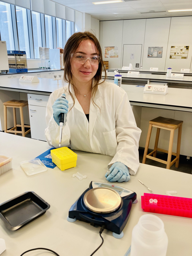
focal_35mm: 28
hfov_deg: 49.7
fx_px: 207
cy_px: 128
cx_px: 96
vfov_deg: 63.4
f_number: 1.8
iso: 50
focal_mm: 3.99
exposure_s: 1/100
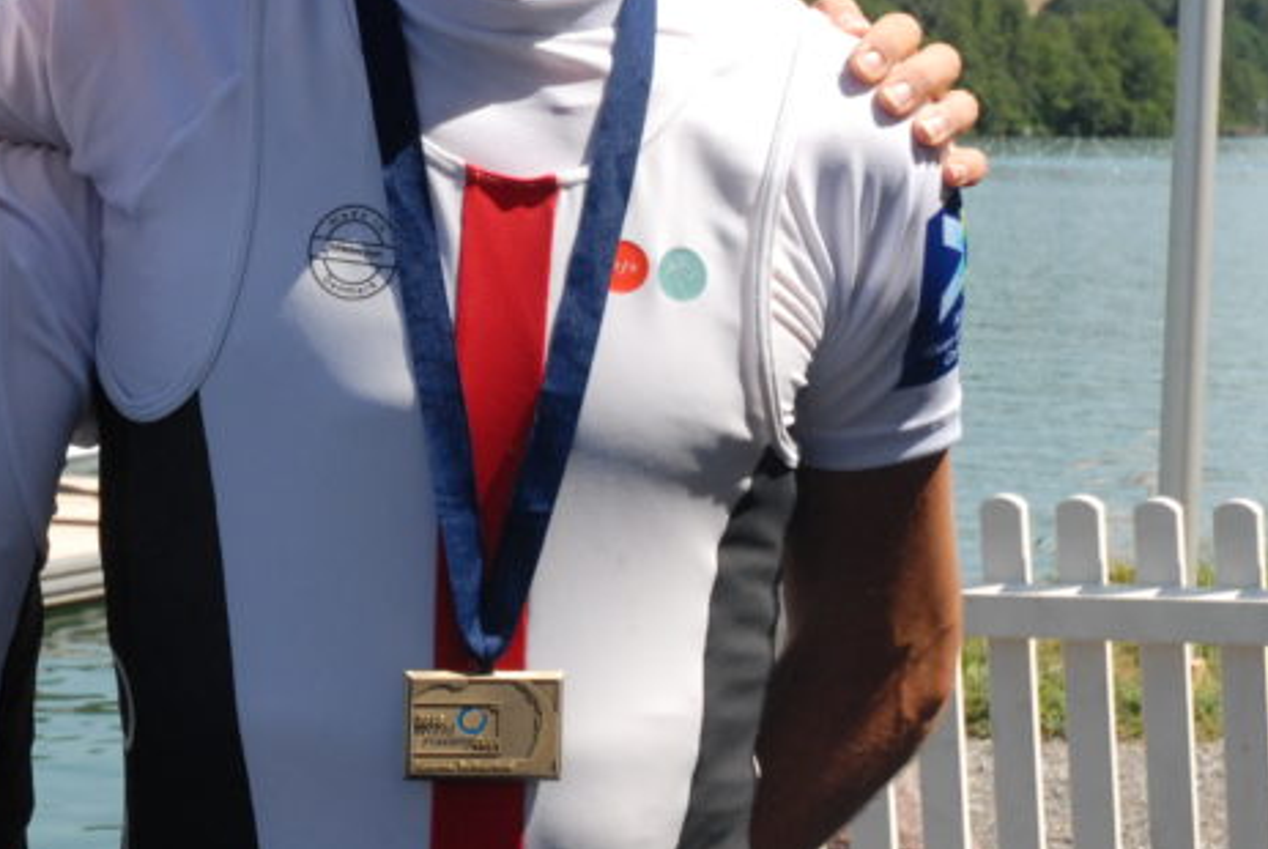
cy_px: 138
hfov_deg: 16.0
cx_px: 140
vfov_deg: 10.9
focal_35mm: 126
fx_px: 4444
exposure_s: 1/350
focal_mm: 38
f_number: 10
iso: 400
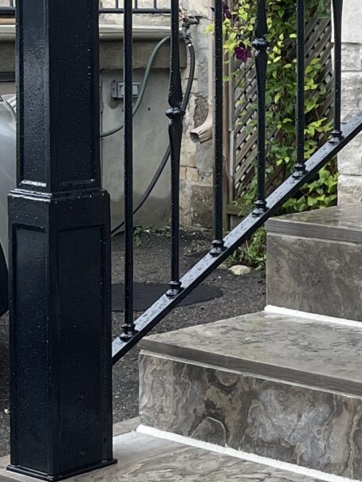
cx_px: 650
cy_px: 112
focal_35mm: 110
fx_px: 1533
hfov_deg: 12.3
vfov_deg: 17.8
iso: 32
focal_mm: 5.1
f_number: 1.6
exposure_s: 1/438
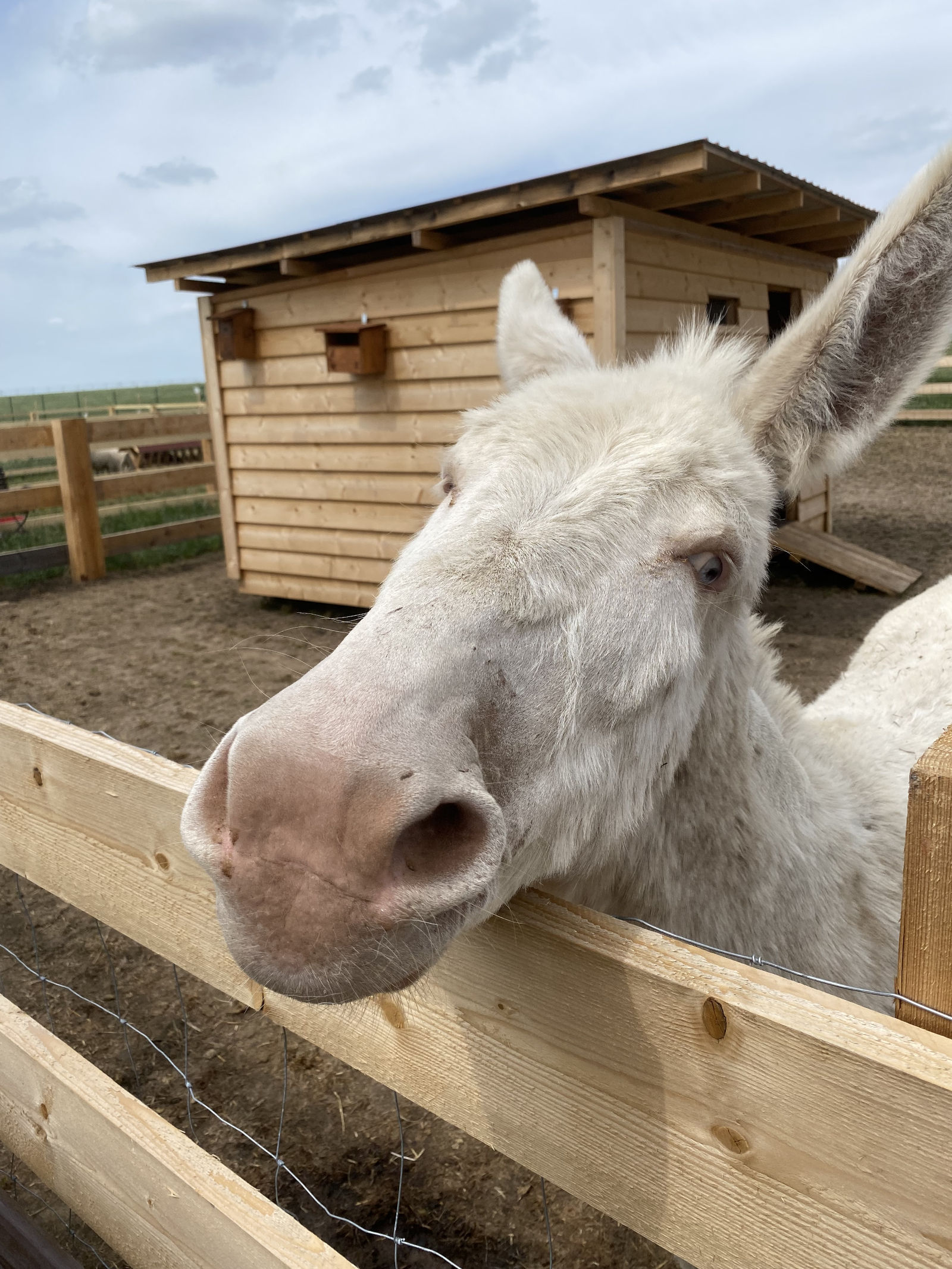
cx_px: 476
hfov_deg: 53.1
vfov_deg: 67.3
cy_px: 634
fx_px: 953
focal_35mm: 26
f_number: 1.8
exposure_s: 1/3401
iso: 32
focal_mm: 4.25
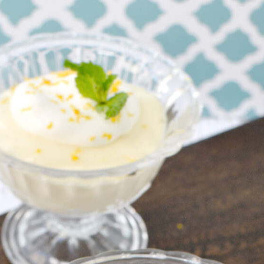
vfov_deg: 13.5
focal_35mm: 124
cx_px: 144
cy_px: 352
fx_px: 1072
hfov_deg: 14.0
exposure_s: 1/50
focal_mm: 35
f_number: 5.6
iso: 160
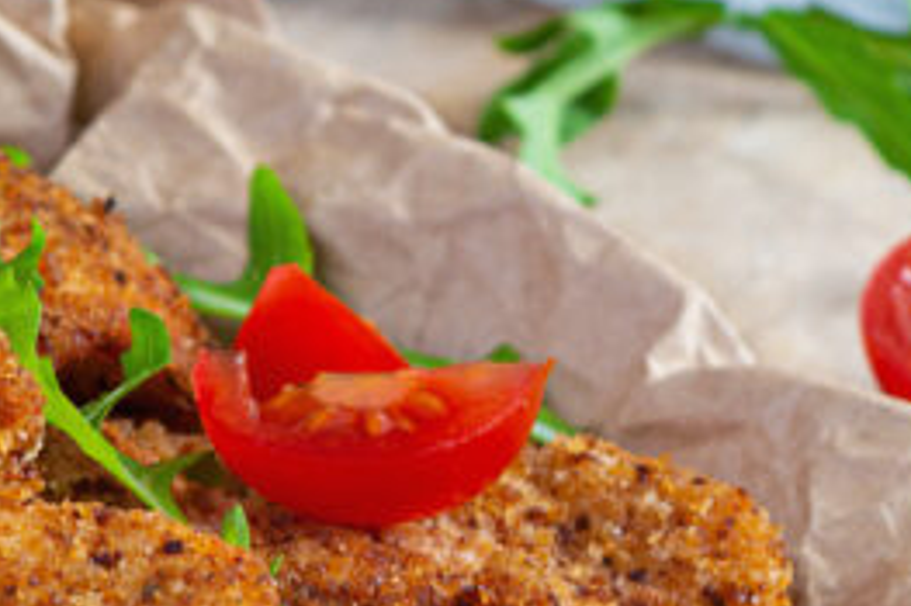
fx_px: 7149
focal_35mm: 283
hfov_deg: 7.2
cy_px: 599
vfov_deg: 4.8
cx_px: -222
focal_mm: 55
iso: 100
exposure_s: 1/100
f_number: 7.1
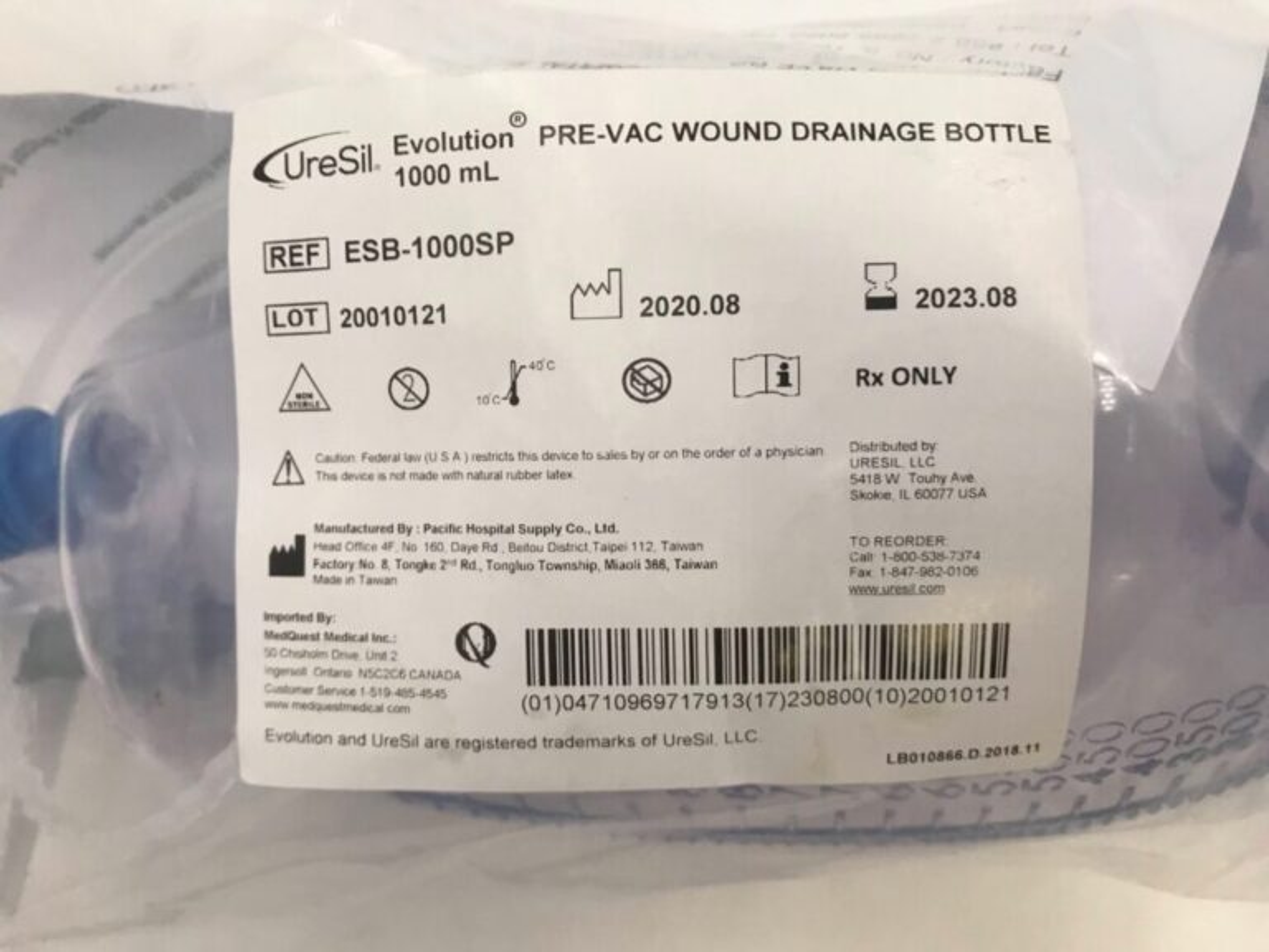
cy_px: 476
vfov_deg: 49.7
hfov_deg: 63.4
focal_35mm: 28
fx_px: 1026
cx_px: 634
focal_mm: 3.99
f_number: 1.8
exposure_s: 1/40
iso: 25
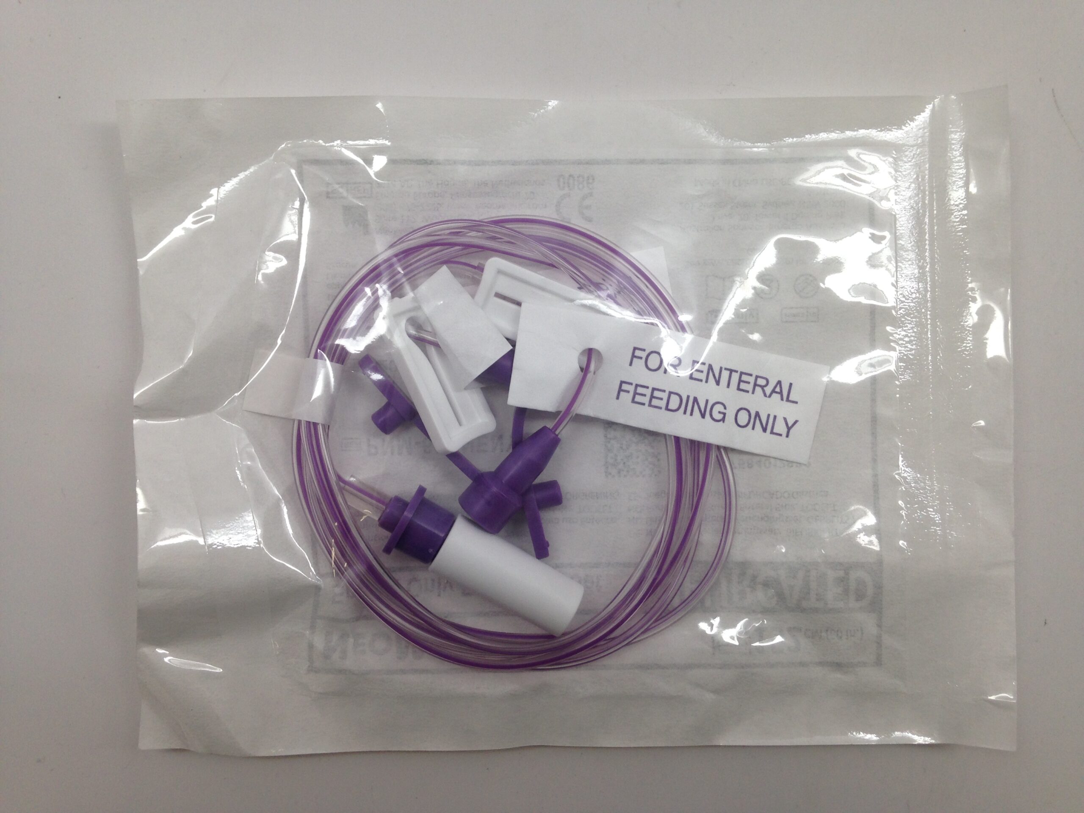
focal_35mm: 33
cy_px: 406
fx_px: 1033
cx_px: 542
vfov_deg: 42.9
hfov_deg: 55.4
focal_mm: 4.12
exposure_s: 1/60
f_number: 2.4
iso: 50
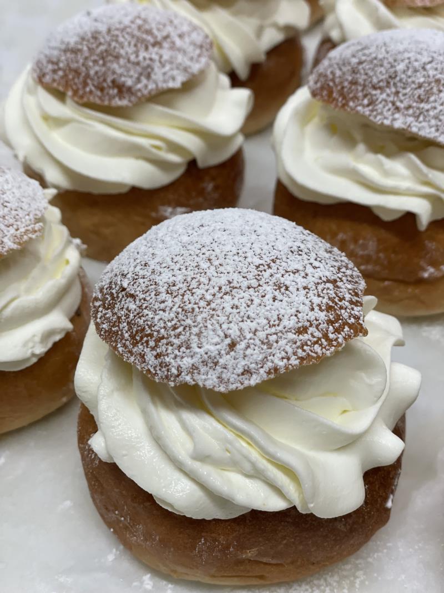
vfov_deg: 36.8
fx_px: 889
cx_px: 222
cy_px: 296
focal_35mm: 52
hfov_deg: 28.0
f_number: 2
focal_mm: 6
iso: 125
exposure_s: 1/120
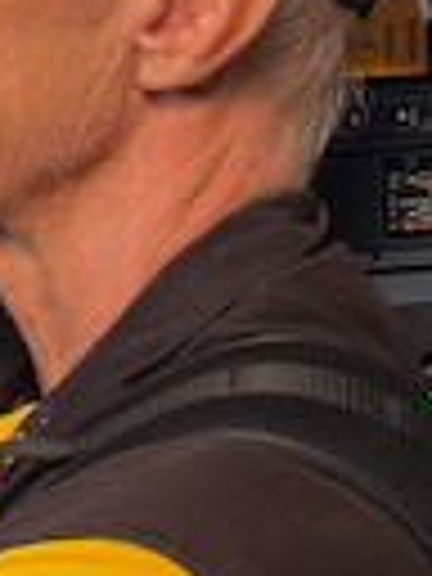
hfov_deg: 6.1
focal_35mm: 240
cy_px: 666
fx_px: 3994
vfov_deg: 8.2
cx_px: -202
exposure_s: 1/50
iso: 80
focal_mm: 6.76
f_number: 1.78
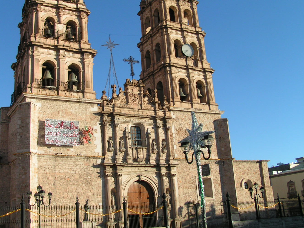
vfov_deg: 31.5
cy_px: 98
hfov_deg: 41.1
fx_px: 404
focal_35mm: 46
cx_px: 124
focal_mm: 5.8
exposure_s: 1/200
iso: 50
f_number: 5.6
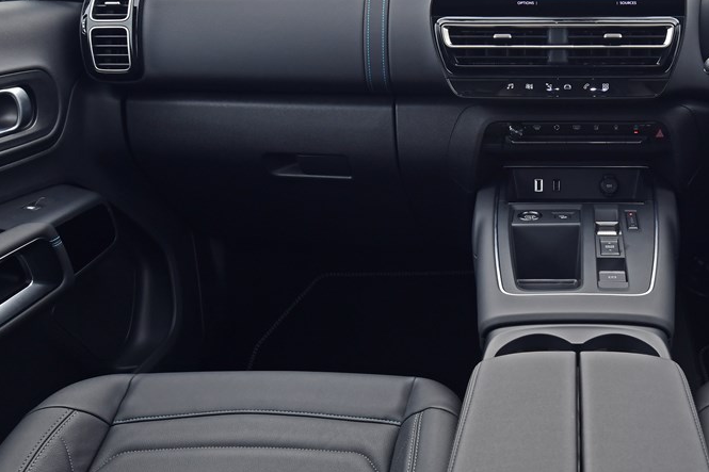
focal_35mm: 39
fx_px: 768
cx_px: 570
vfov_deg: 34.2
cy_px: 248
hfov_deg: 46.8
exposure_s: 1/60
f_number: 9
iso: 320
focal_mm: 16
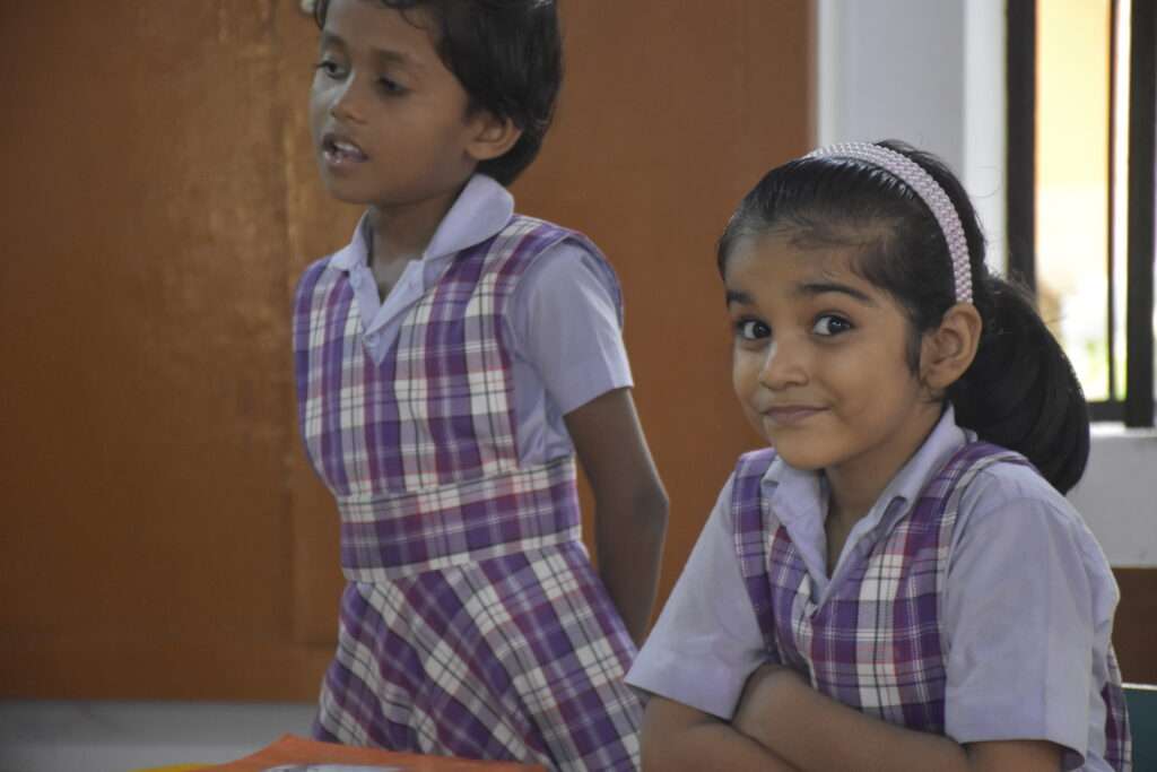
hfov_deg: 15.2
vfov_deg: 10.2
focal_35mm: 135
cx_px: 578
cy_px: 386
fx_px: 4339
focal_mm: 90
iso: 2200
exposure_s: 1/60
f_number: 5.3
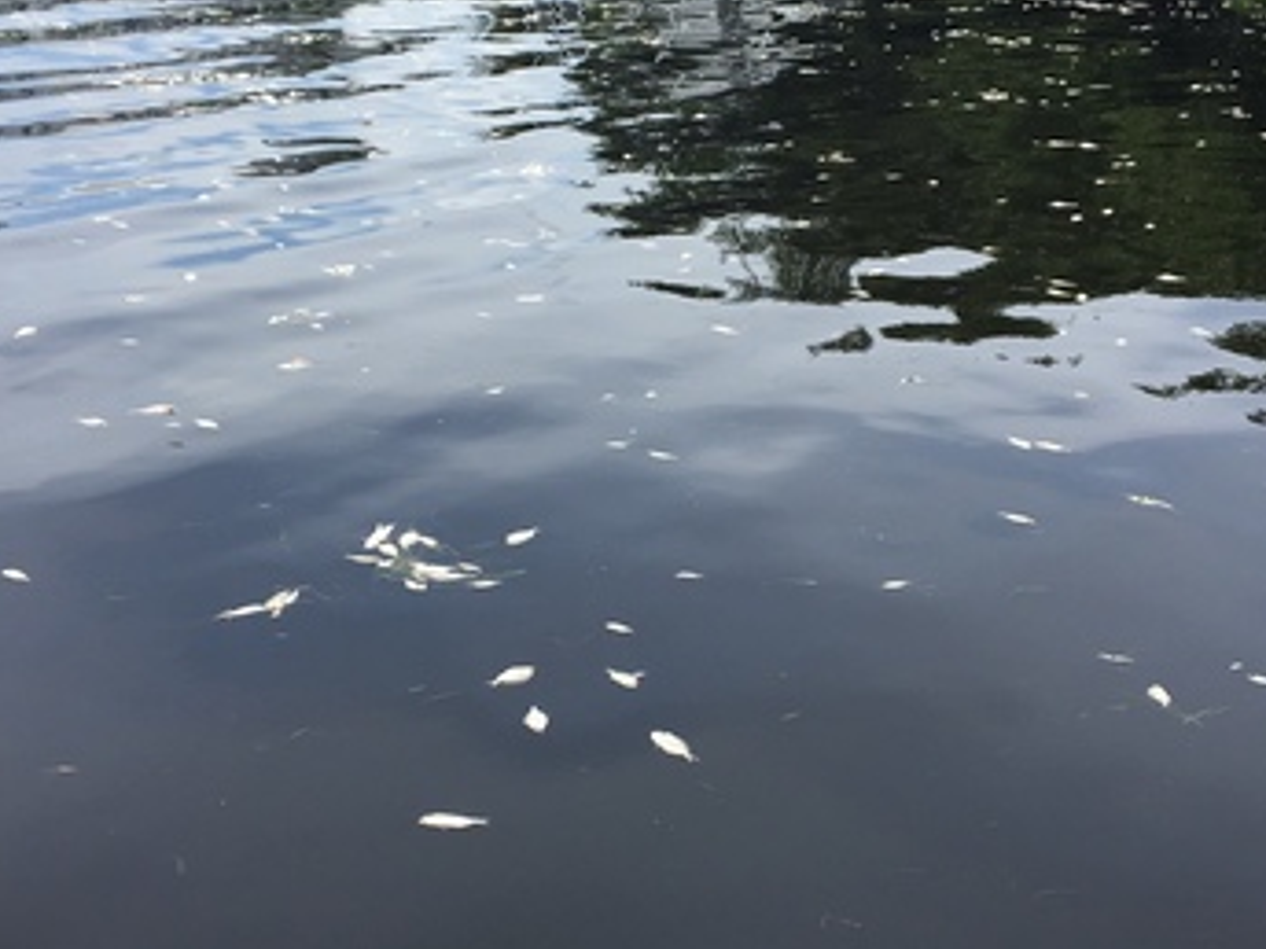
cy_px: 423
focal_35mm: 54
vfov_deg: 27.0
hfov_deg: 35.5
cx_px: 644
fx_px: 1975
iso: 25
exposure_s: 1/1326
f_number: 2.2
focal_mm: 4.15
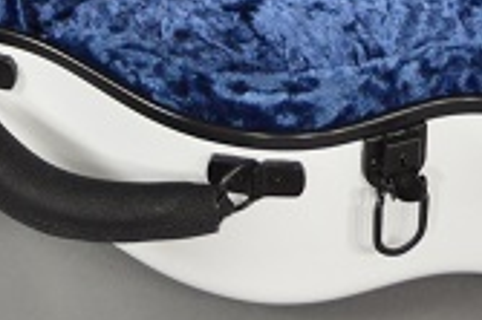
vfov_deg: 5.9
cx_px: 91
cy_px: -369
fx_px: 3036
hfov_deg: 9.1
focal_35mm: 227
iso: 400
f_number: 4.5
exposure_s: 1/60
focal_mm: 28
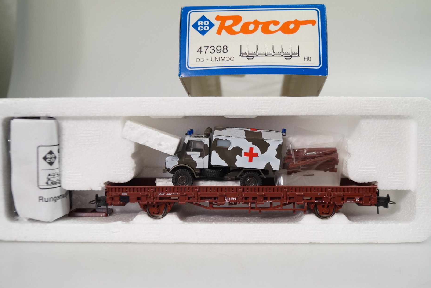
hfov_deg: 48.5
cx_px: 219
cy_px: 152
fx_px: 479
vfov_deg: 33.4
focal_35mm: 40
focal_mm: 24
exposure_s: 1/160
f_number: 4
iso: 640
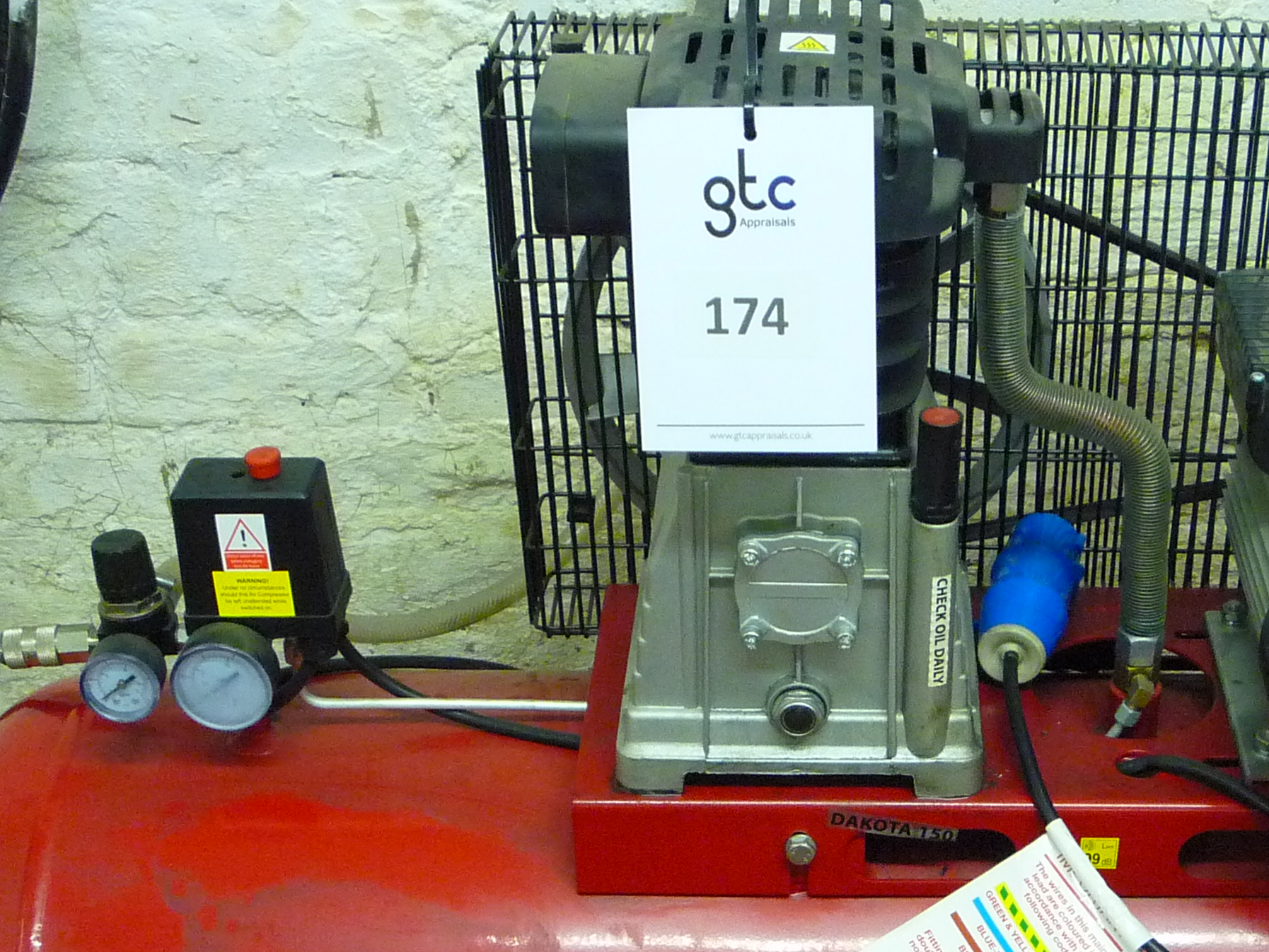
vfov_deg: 23.5
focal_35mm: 61
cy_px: 815
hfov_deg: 31.4
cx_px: 855
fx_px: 2237
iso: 400
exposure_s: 1/30
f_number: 3.3
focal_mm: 5.2
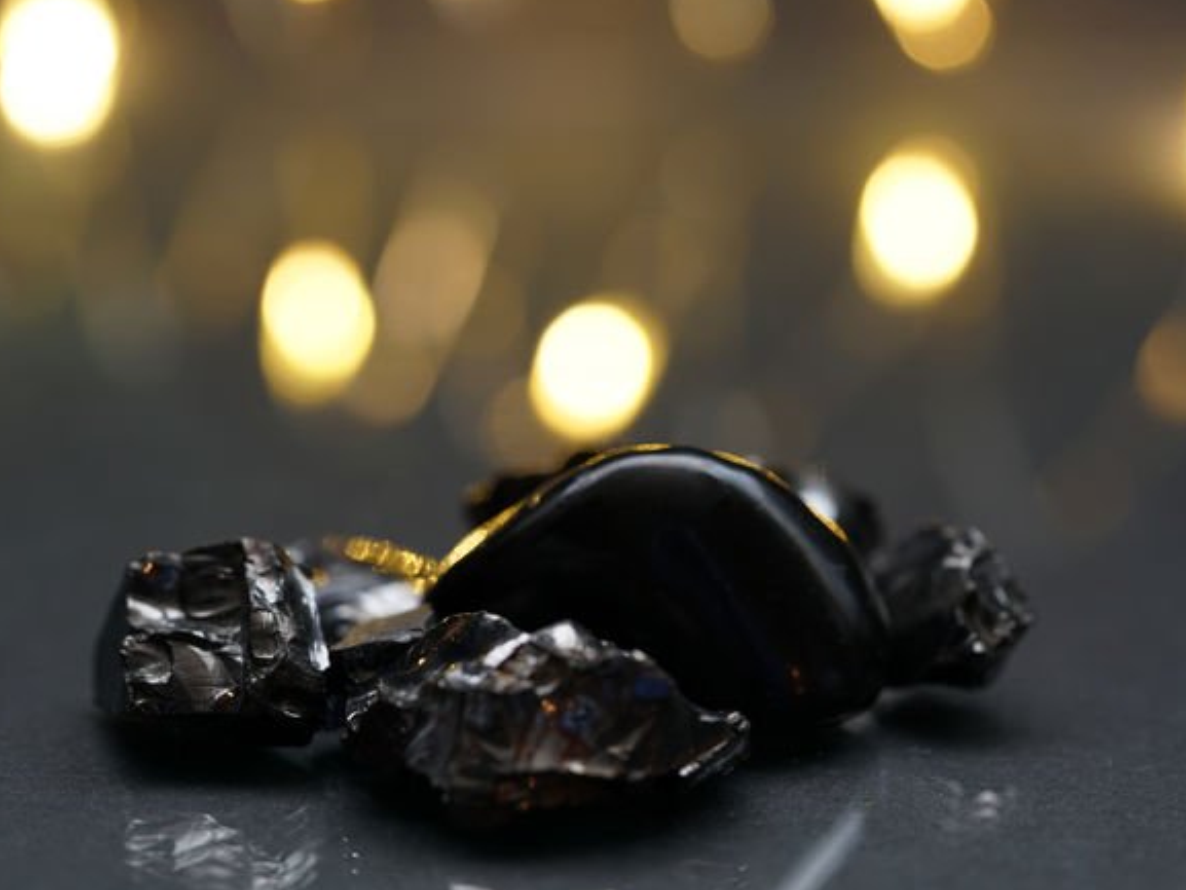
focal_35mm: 127
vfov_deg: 11.7
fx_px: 4352
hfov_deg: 15.5
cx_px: 618
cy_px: 535
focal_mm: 90
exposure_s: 1/2
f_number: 5
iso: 100
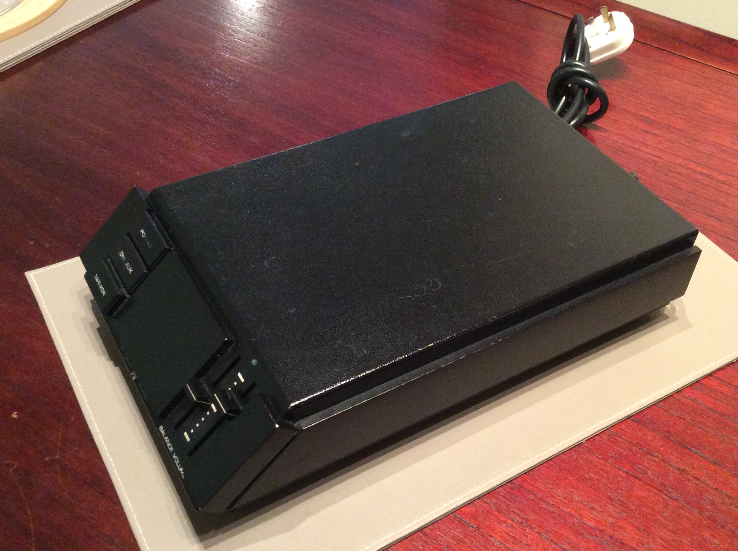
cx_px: 424
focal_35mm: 38
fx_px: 809
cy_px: 321
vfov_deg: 37.5
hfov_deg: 48.9
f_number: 2.4
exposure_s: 1/20
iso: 320
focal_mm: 3.3
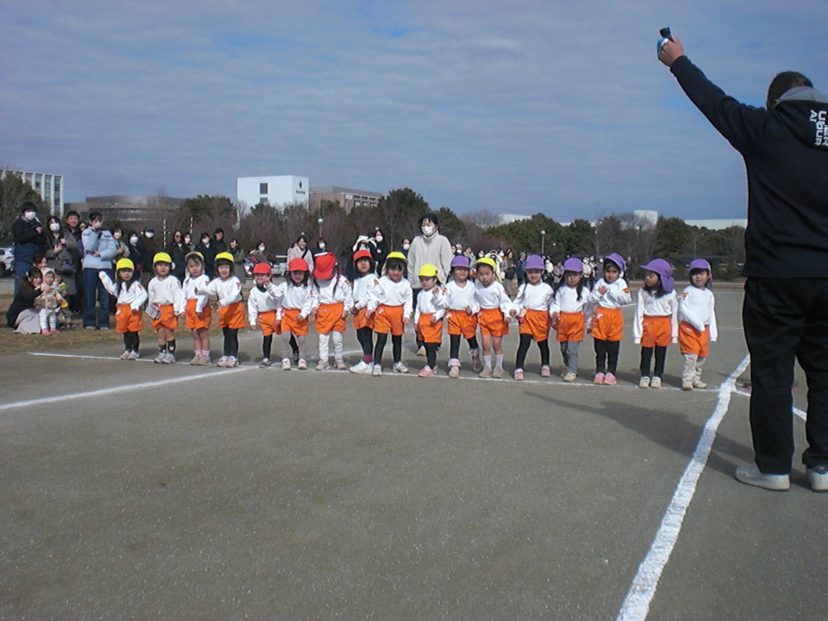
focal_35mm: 38
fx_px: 909
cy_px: 310
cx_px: 414
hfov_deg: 49.0
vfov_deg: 37.7
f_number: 5.6
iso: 200
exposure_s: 1/1600
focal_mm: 6.3
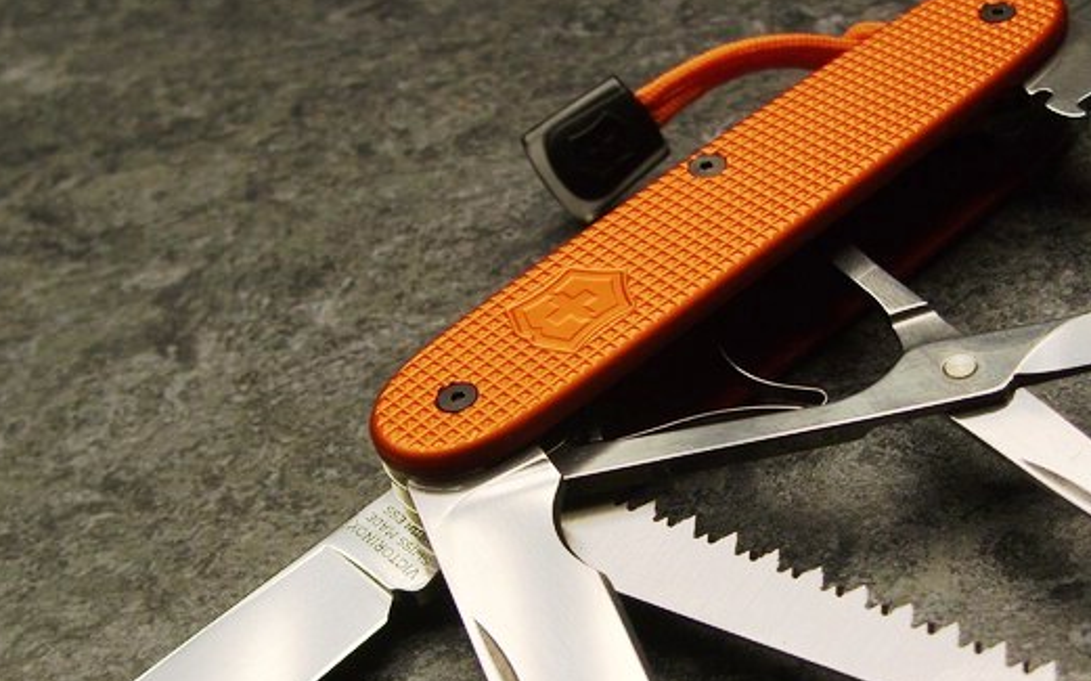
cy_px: 482
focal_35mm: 57
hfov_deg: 35.7
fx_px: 1694
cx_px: 559
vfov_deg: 22.6
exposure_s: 1/60
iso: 100
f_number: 2.8
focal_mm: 7.8
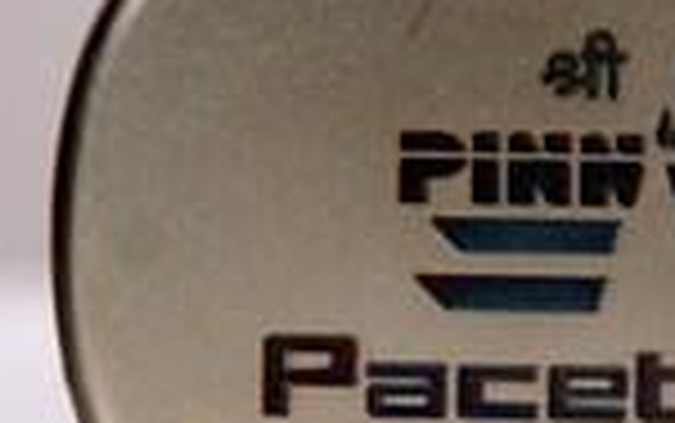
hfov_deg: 3.1
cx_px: 734
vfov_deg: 1.9
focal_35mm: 688
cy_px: 308
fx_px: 12660
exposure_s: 1/125
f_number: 6.3
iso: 200
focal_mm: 135
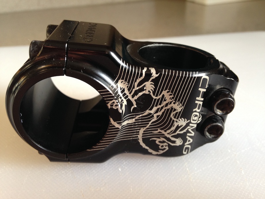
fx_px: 253
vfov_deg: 42.9
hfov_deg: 55.4
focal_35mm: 33
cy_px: 100
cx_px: 132
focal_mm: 4.12
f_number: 2.4
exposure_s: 1/20
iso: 100
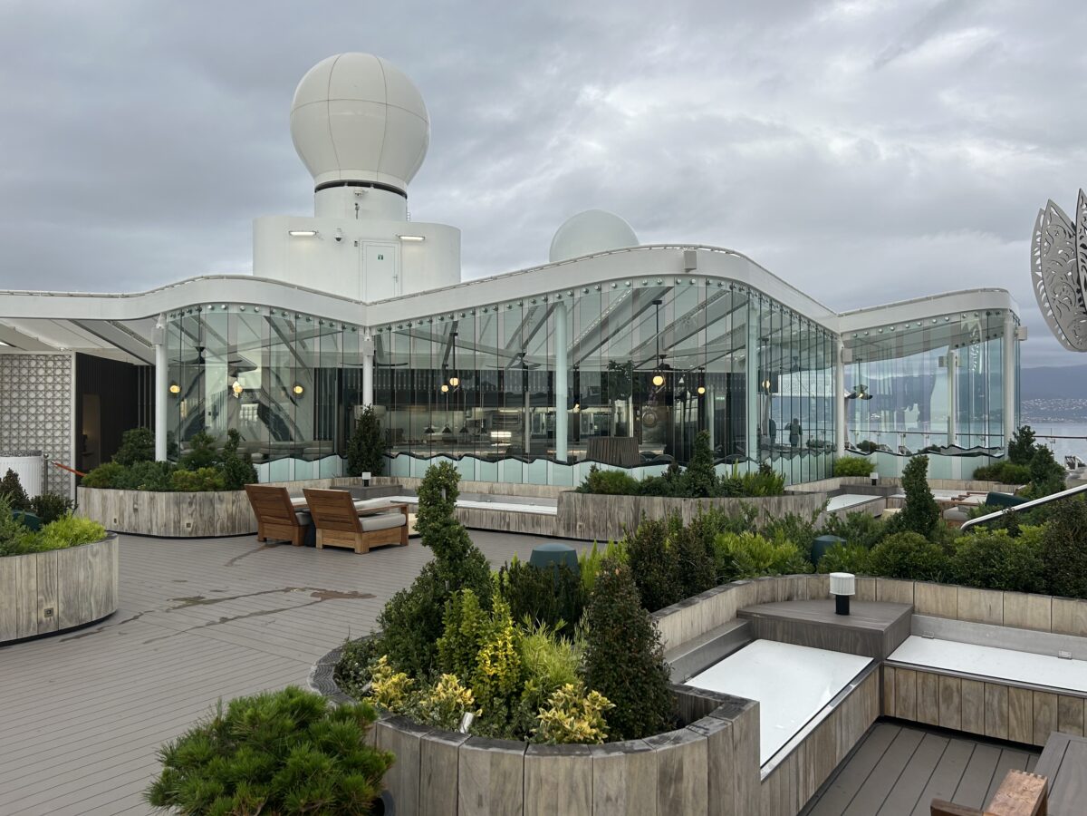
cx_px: 544
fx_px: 816
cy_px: 408
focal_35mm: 26
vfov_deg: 53.1
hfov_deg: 67.3
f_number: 1.5
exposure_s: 1/808
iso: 50
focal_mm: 5.7
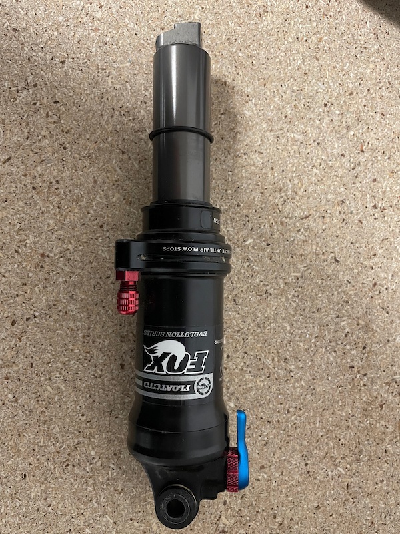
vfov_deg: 67.3
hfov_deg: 53.1
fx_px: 401
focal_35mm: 26
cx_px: 200
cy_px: 267
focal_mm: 4.2
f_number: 1.6
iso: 320
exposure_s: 1/50
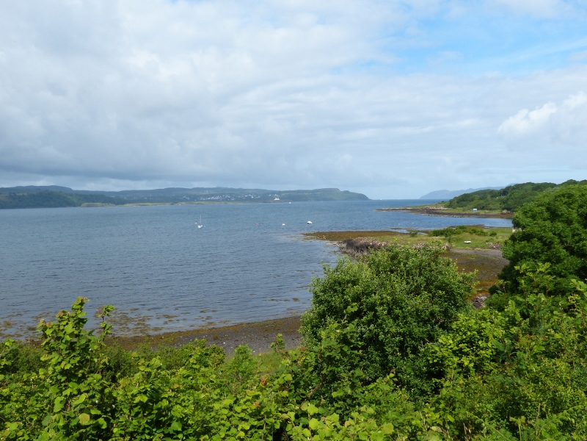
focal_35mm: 34
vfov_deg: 41.8
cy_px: 220
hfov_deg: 54.0
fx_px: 577
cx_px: 294
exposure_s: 1/1000
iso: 100
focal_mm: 6
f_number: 4
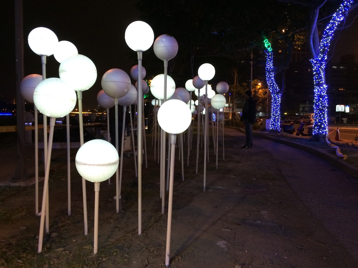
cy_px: 134
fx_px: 300
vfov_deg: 48.2
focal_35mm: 29
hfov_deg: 61.7
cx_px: 179
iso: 250
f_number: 2.2
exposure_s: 1/30
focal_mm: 4.15
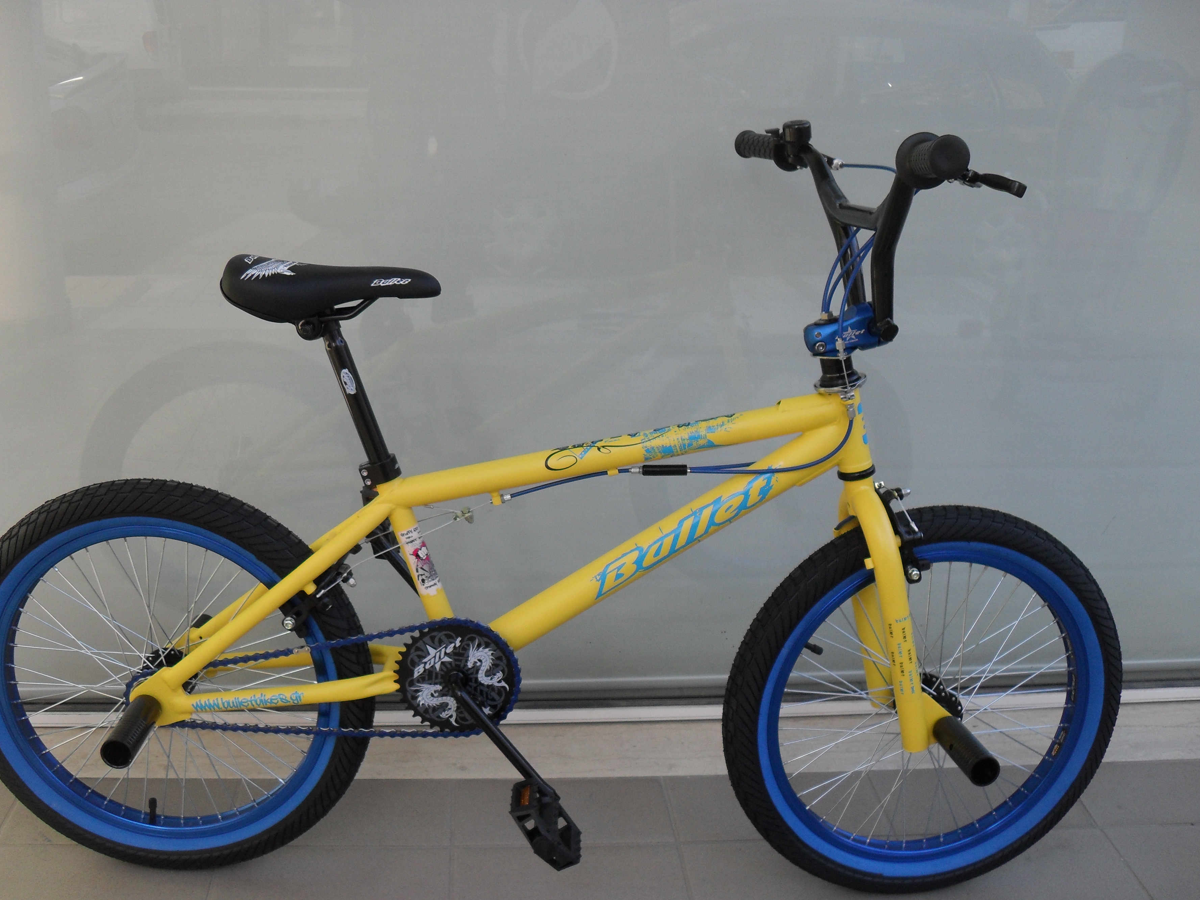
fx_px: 1248
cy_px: 457
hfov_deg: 51.4
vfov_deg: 39.7
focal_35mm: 36
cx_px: 590
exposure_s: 1/180
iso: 100
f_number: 2.8
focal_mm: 6.2
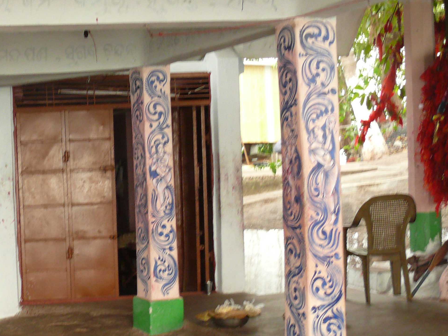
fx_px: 867
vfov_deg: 21.7
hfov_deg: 27.9
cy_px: 254
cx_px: 48
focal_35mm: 67
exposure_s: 1/30
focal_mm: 7.4
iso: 200
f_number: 2.8
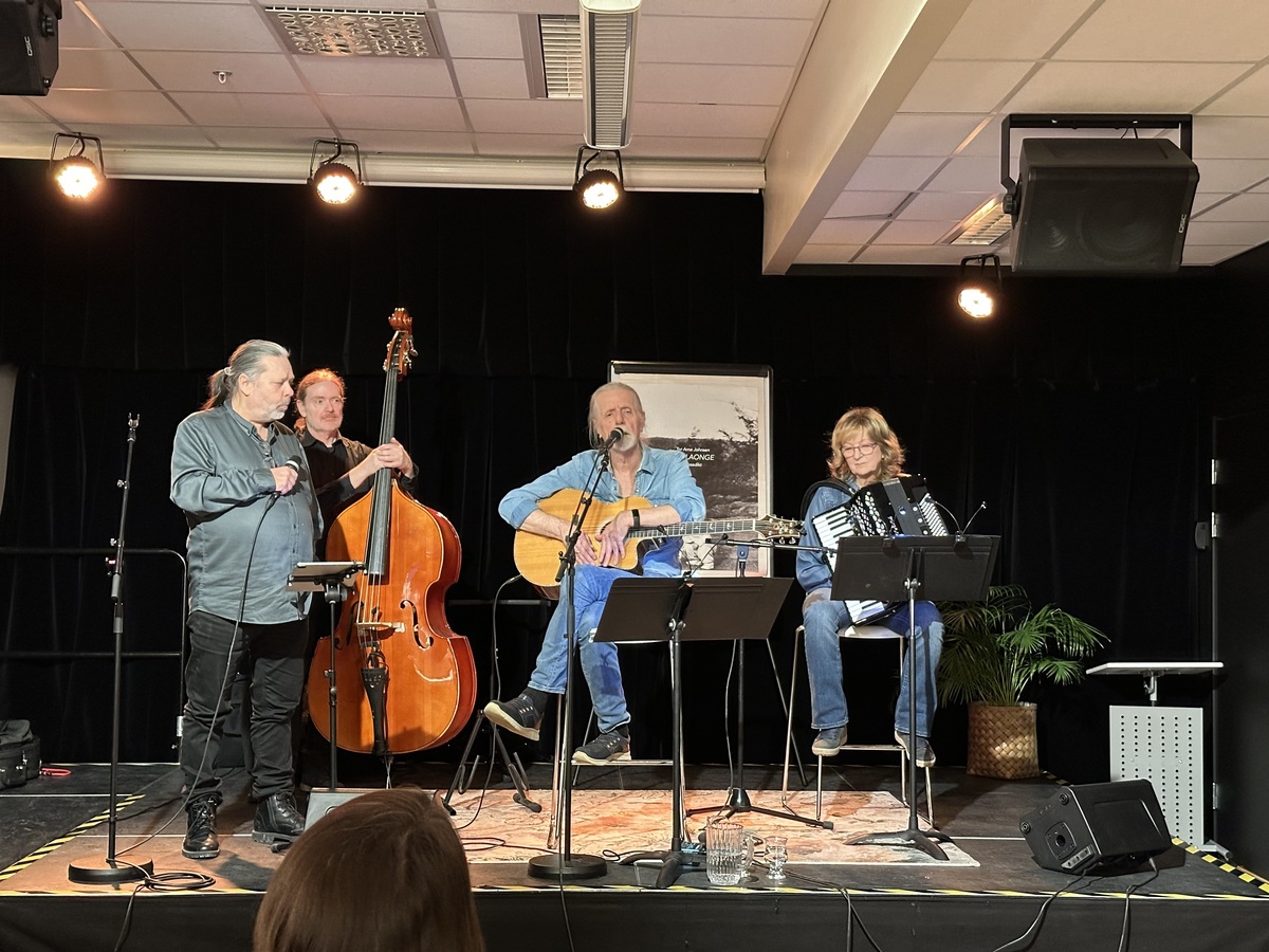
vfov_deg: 30.3
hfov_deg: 39.7
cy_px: 476
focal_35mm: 48
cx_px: 634
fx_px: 1760
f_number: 1.78
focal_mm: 6.86
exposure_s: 1/30
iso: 500
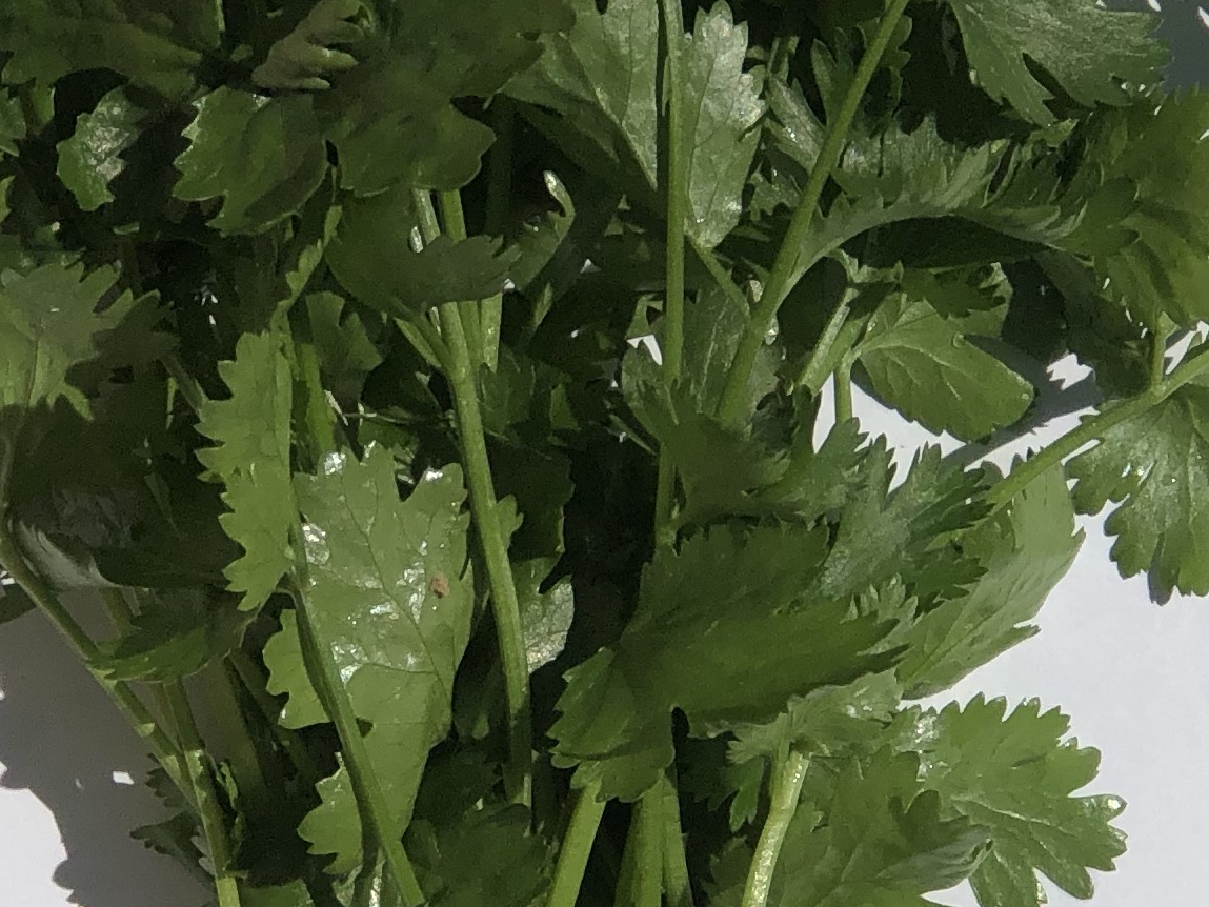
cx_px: 419
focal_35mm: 200
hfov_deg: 9.9
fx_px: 6986
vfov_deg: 7.4
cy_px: 458
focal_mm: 6.6
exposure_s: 1/3040
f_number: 2.8
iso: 20
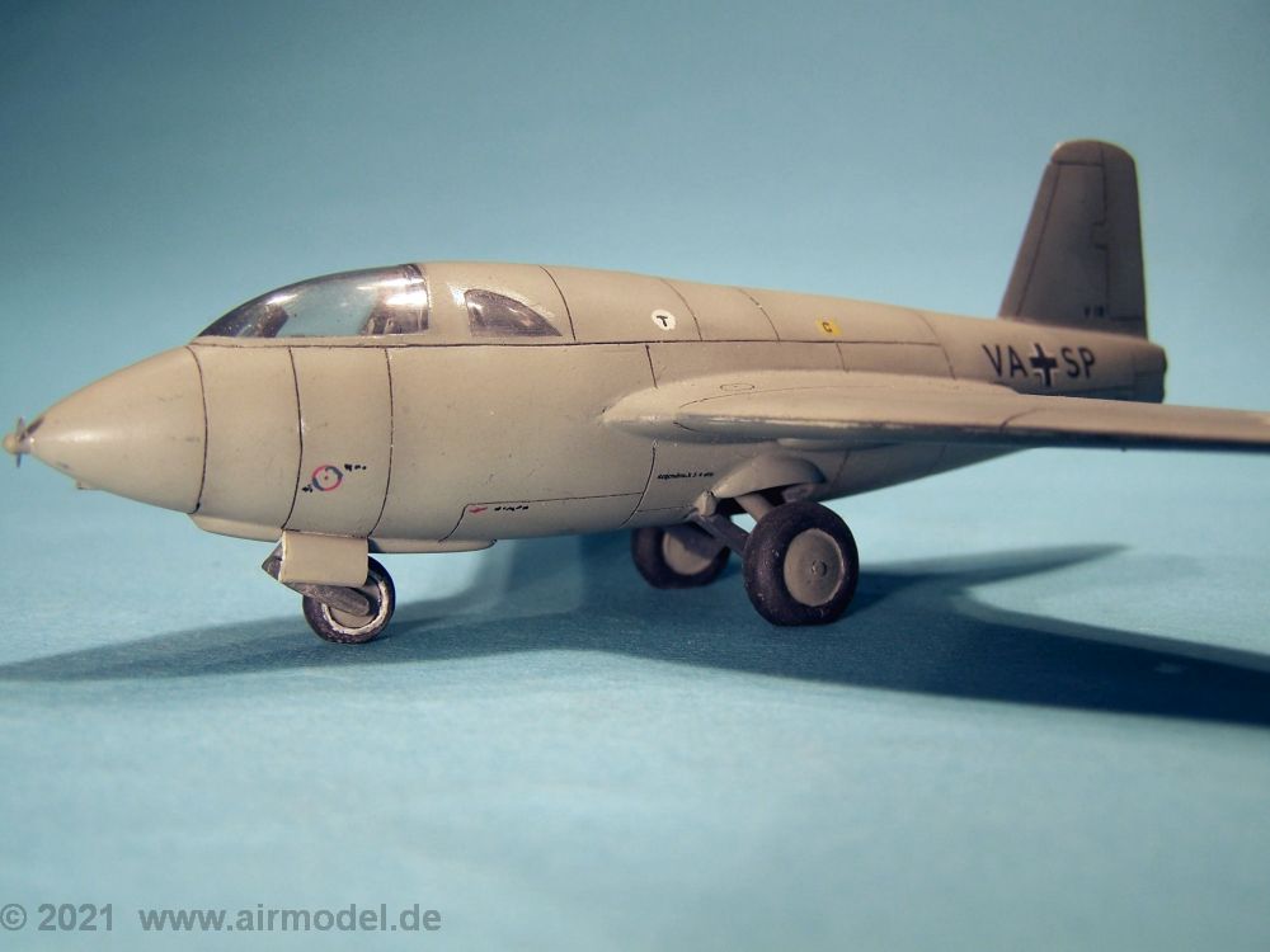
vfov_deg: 37.7
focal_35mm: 38
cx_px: 635
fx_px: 1394
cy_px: 476
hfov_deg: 49.0
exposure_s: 1/60
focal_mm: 6.3
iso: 64
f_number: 2.8
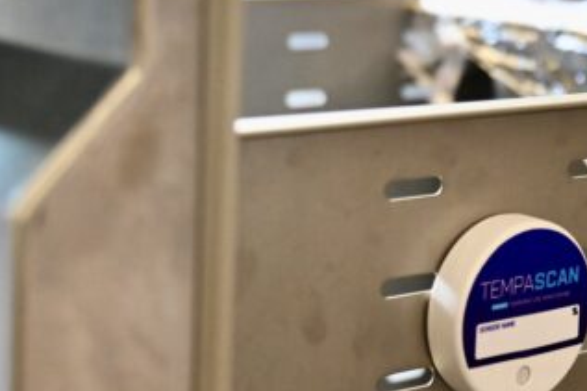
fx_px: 1141
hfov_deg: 27.9
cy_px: 242
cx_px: 511
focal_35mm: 70
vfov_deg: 19.4
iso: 3600
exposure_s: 1/60
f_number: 4
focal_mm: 37
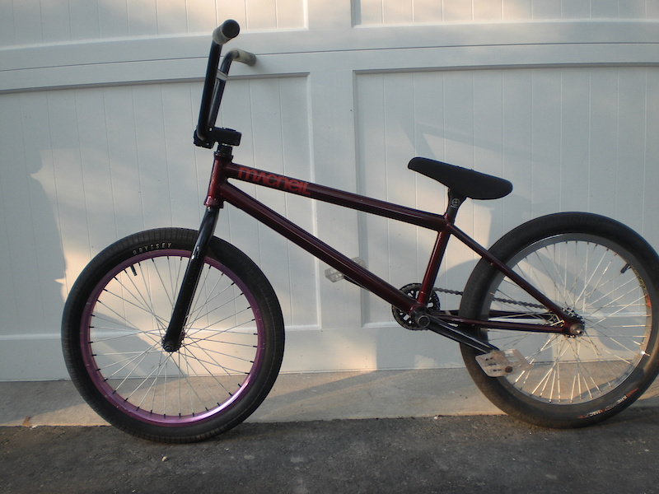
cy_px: 247
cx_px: 330
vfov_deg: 37.7
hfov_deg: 49.0
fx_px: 723
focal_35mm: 38
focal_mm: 6.3
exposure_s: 1/80
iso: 50
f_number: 3.1
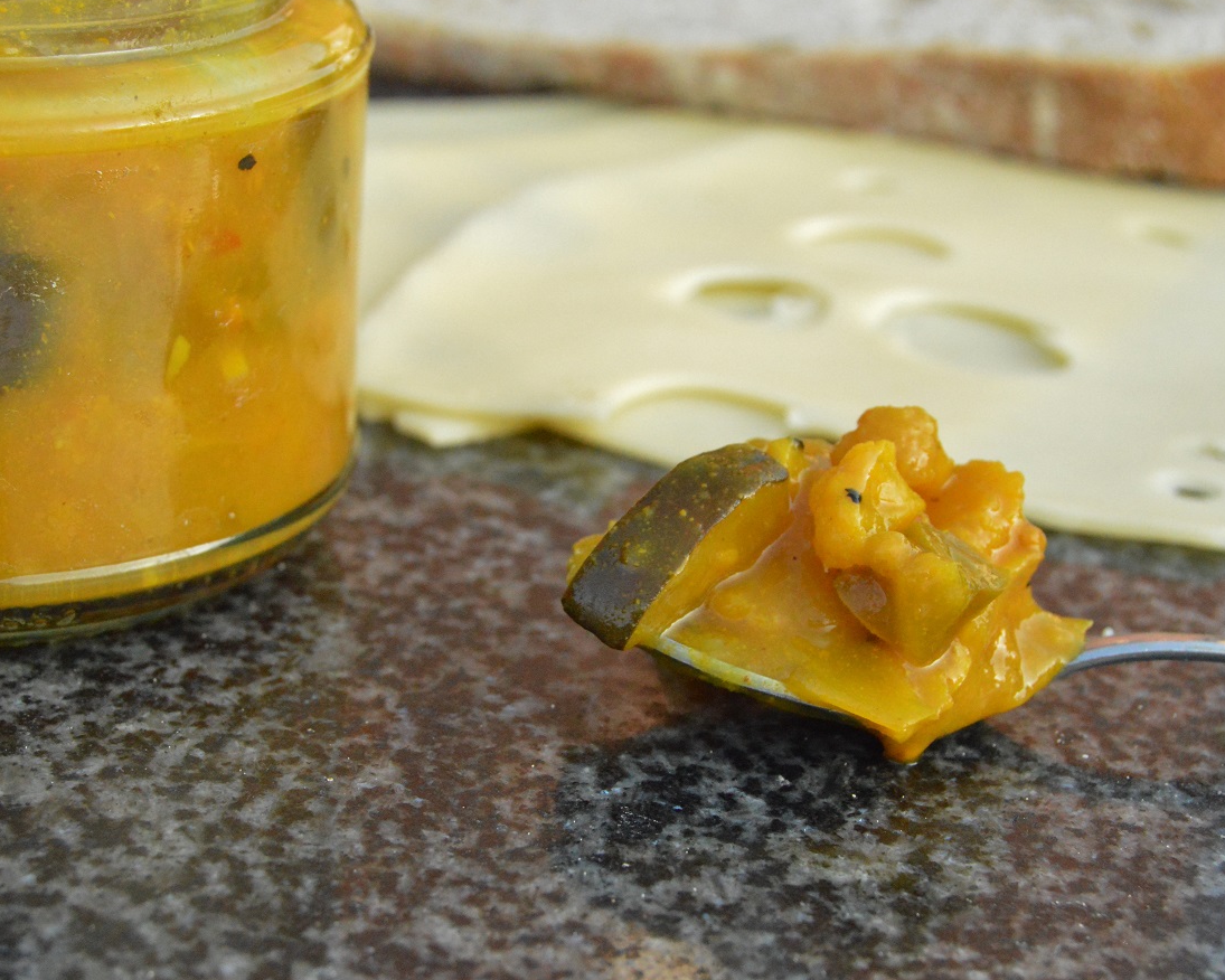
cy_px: 489
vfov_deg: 16.4
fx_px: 3392
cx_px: 557
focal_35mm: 94
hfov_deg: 20.5
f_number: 9
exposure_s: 1/1000
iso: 5000
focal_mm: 55
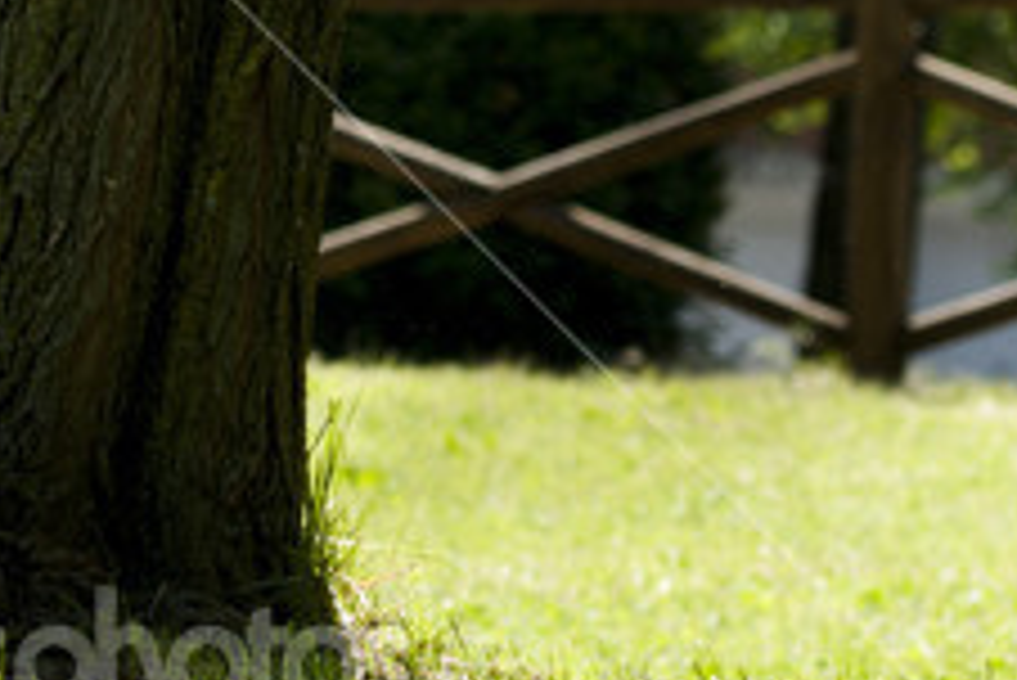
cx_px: -2
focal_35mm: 384
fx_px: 10855
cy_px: -239
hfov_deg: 5.4
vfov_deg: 3.6
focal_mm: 85
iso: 50
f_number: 3.5
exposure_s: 1/640
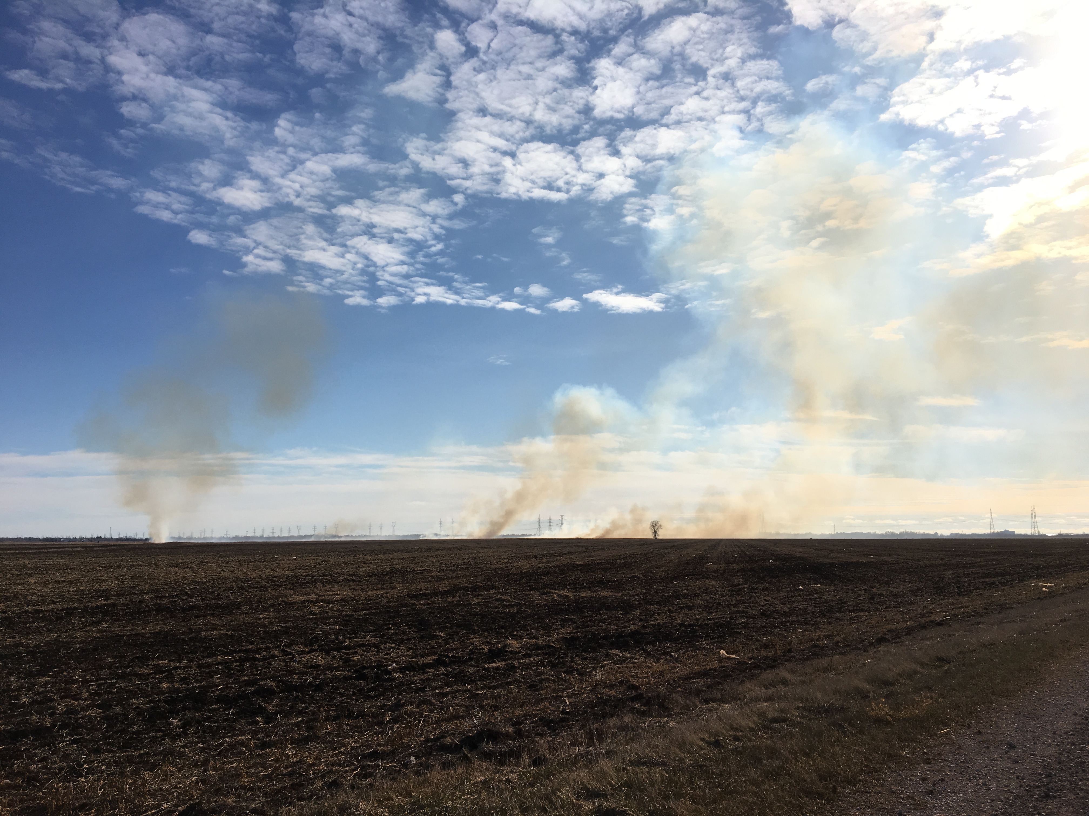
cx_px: 544
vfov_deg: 48.2
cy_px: 408
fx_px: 912
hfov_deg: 61.7
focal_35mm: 29
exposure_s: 1/3205
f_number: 2.2
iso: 25
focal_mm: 4.15
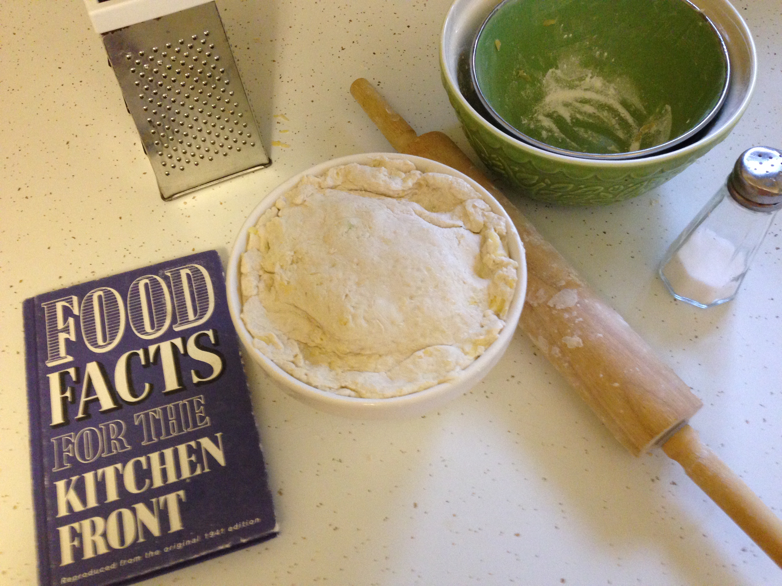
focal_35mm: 33
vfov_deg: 42.9
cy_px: 293
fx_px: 745
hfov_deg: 55.4
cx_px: 391
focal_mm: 4.12
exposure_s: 1/20
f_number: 2.4
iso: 250
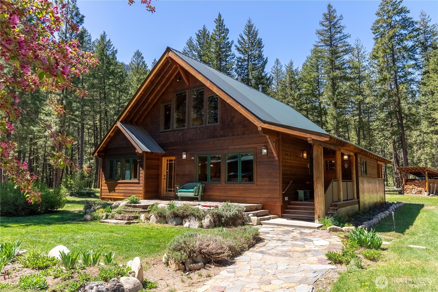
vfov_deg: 49.9
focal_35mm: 26
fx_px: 314
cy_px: 146
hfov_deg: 69.8
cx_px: 219
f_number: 8
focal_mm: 25.8
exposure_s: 1/3200
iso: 100
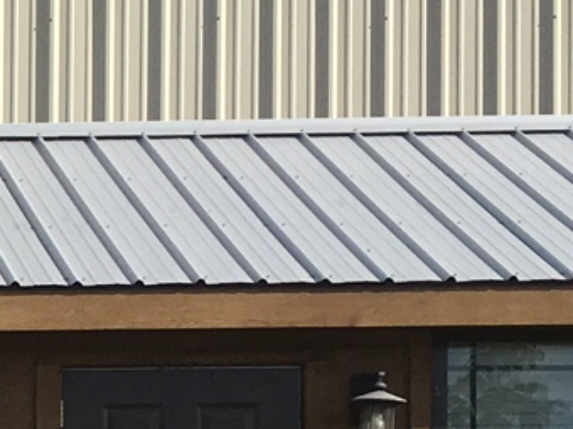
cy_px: 808
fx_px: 2847
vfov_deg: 8.3
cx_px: -607
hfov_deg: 10.5
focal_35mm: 172
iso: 25
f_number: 2.2
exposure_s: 1/1508
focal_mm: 4.15
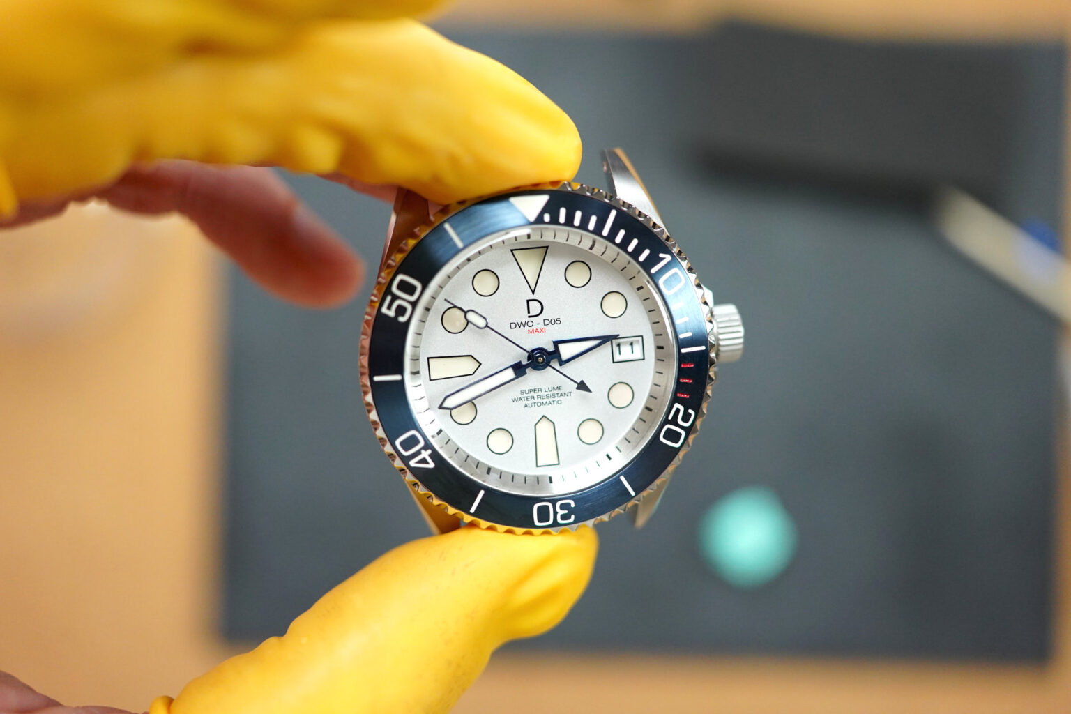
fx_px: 1041
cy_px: 357
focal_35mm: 35
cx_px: 536
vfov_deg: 37.9
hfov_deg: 54.4
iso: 2500
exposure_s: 1/250
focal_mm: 35
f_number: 2.8
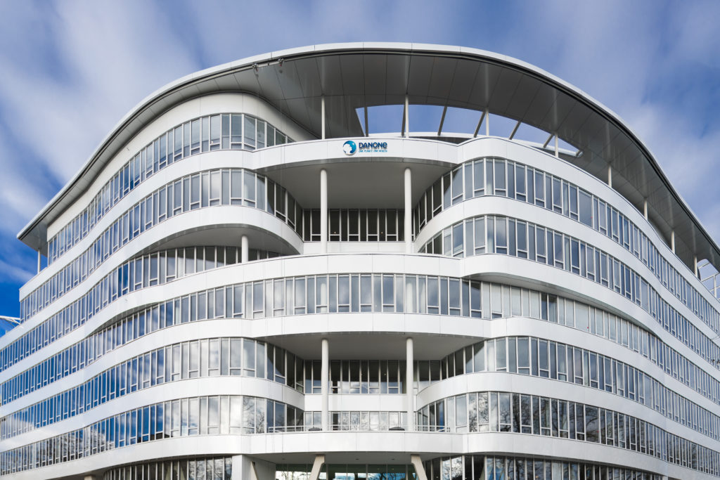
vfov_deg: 70.5
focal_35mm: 17
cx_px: 360
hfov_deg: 93.3
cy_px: 240
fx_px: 340
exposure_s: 1/200
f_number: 8
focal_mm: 17
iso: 200
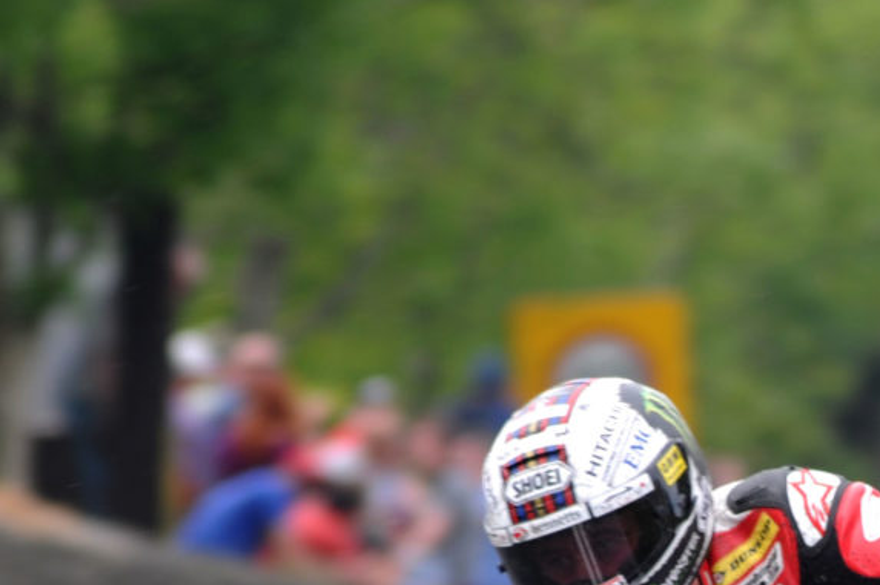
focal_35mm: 1072
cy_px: 783
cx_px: 946
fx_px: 26181
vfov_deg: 1.3
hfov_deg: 1.9
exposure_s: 1/250
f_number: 5.6
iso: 100
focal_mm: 200
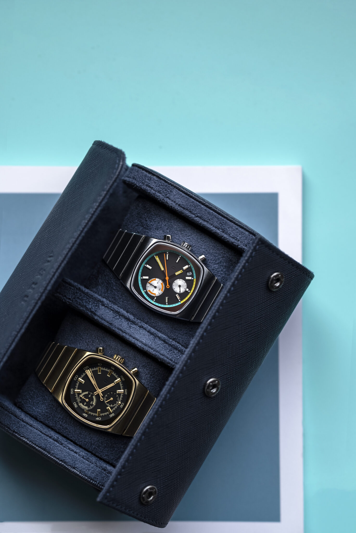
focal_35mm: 100
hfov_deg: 13.7
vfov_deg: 20.4
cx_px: 178
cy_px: 266
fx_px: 1481
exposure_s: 1/125
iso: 250
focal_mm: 100
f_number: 5.6
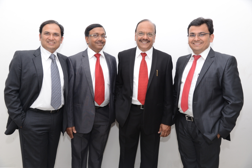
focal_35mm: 31
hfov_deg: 60.3
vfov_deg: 42.3
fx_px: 217
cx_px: 126
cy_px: 84
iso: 500
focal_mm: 31
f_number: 5
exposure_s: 1/100
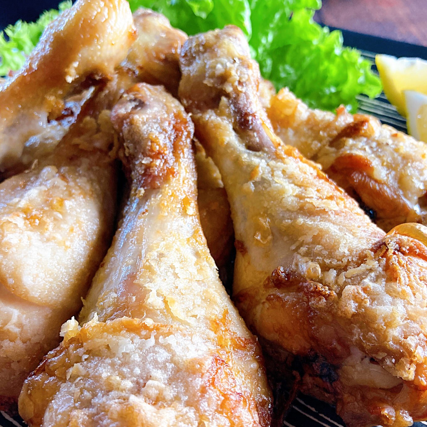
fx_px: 516
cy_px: 218
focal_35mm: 37
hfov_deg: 44.9
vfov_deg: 44.9
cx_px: 221
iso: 160
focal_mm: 3.99
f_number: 1.8
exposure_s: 1/50
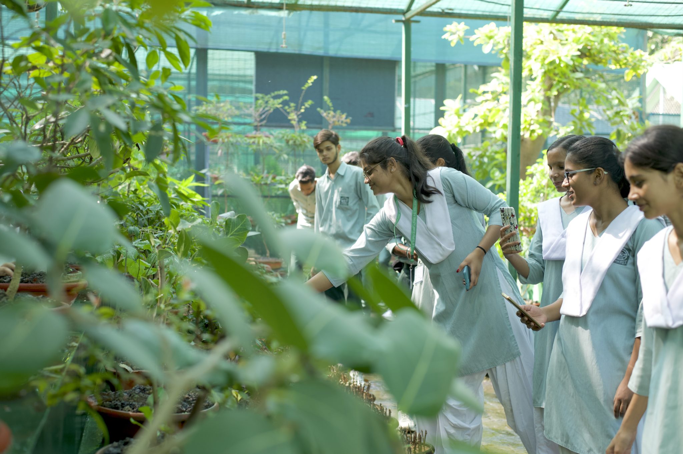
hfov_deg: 39.6
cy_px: 227
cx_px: 342
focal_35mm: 50
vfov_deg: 27.0
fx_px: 948
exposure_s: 1/400
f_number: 3.2
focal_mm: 50
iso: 400
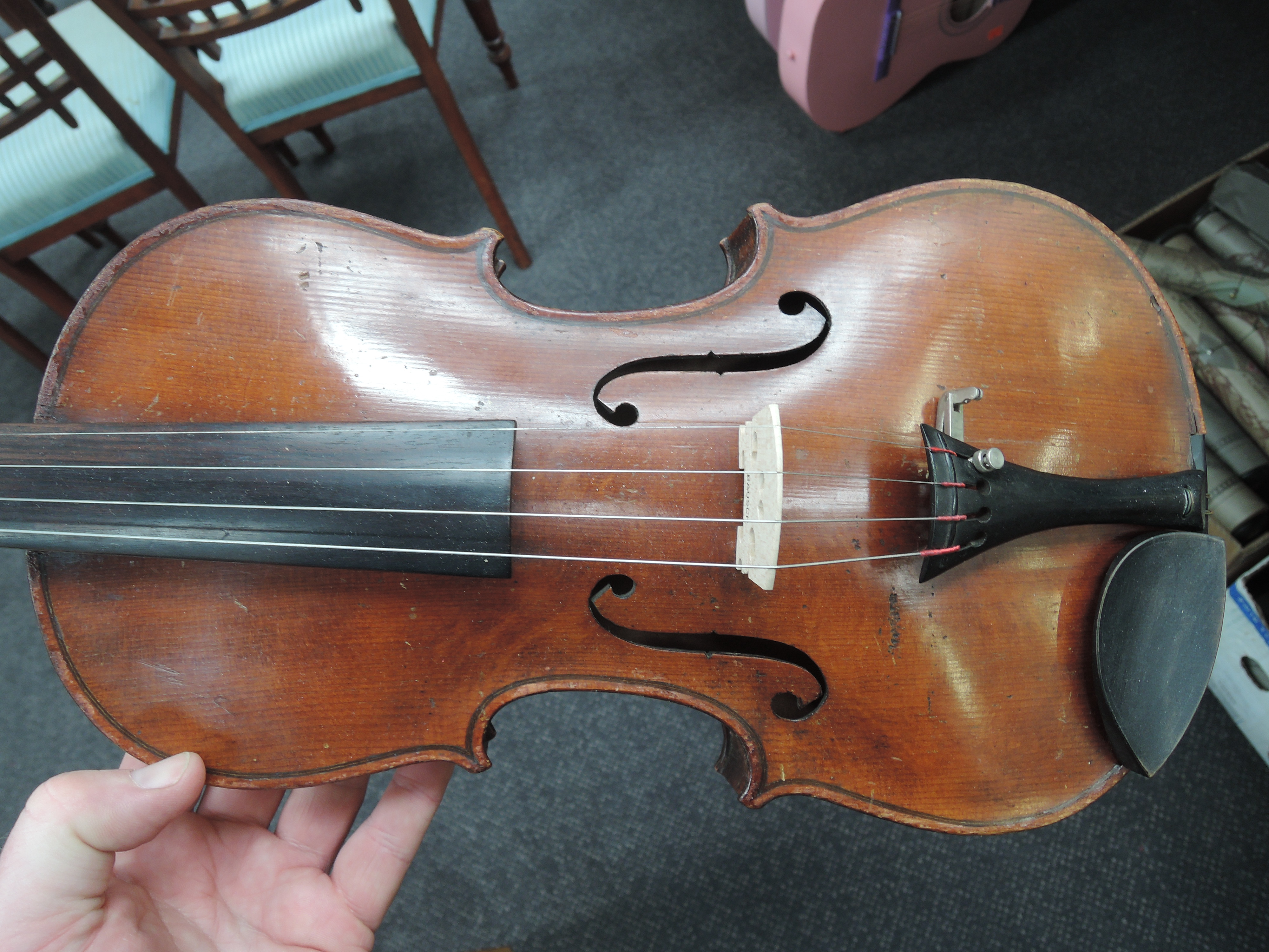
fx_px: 880
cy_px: 476
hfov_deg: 71.6
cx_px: 634
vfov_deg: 56.8
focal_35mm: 24
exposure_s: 1/30
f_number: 2.8
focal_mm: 5.1
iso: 160
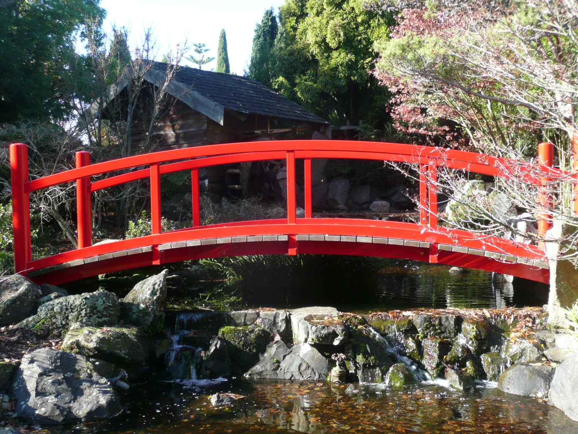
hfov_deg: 42.1
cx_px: 289
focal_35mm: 45
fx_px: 751
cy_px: 217
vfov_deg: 32.2
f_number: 4.1
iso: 100
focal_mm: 7.3
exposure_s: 1/100
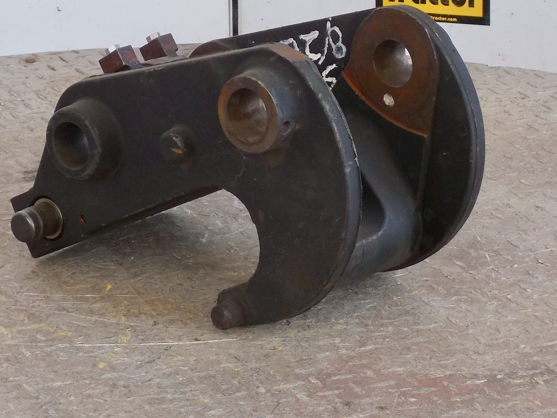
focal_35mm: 177
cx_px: 251
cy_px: 169
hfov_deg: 11.2
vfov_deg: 8.4
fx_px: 2848
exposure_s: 1/60
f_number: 6.5
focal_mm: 23
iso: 200
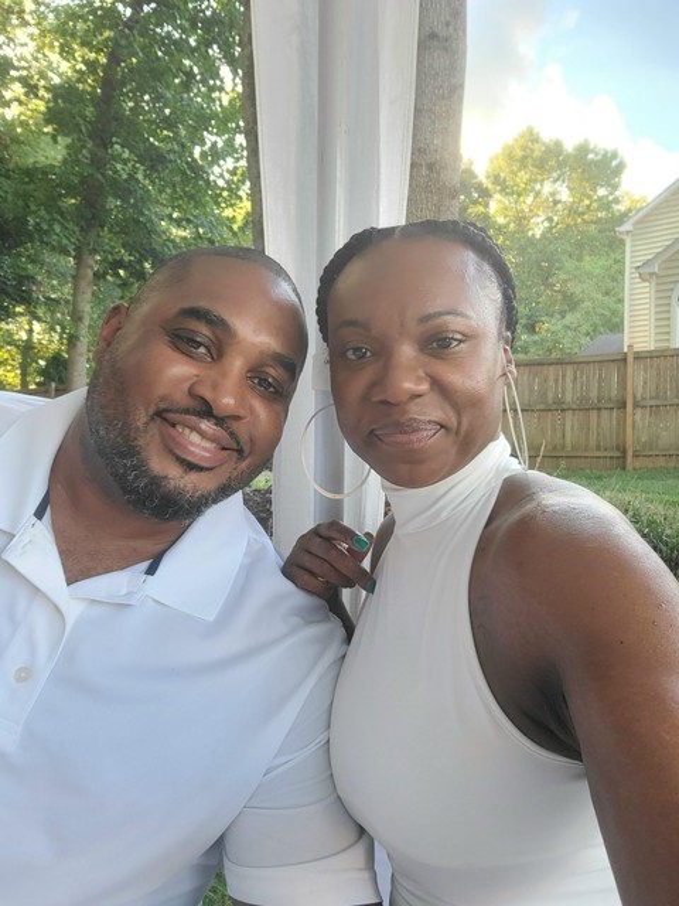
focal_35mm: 25
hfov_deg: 54.9
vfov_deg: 69.4
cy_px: 453
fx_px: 654
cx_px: 340
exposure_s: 1/120
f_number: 2.2
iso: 200
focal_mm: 3.3
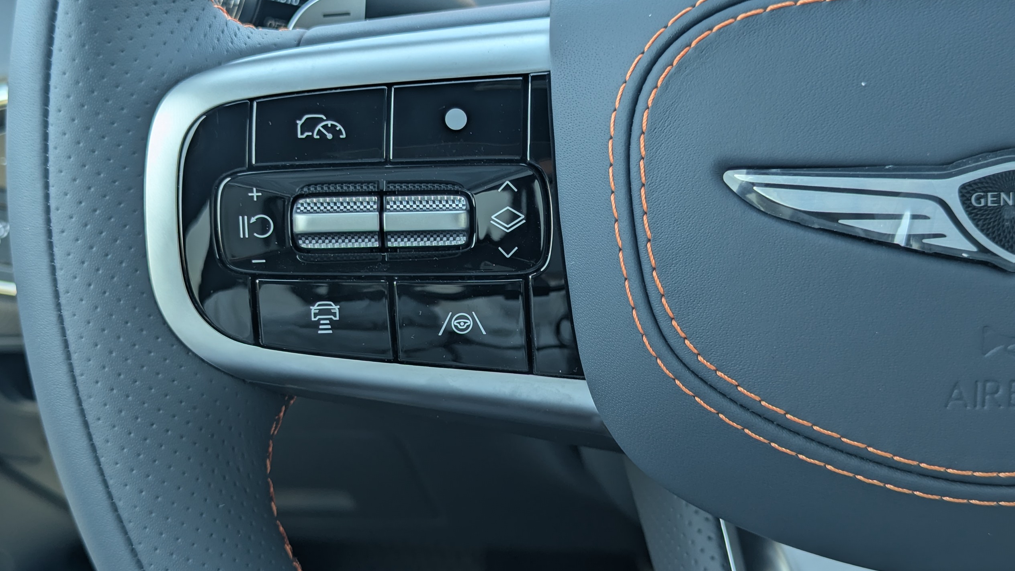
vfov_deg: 22.6
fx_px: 1426
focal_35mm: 53
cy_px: 298
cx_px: 508
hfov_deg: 39.2
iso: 40
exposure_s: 1/130
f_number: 1.85
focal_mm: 6.81
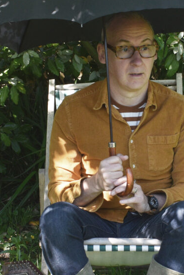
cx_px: 116
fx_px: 421
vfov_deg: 36.1
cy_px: 170
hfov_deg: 24.6
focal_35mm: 55
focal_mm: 20
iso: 360
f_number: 5.6
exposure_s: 1/250
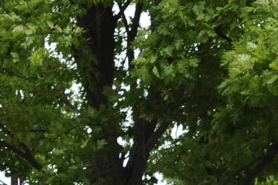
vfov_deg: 5.5
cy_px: 508
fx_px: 1837
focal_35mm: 238
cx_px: -226
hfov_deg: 8.3
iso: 500
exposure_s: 1/400
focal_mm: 40
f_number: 10
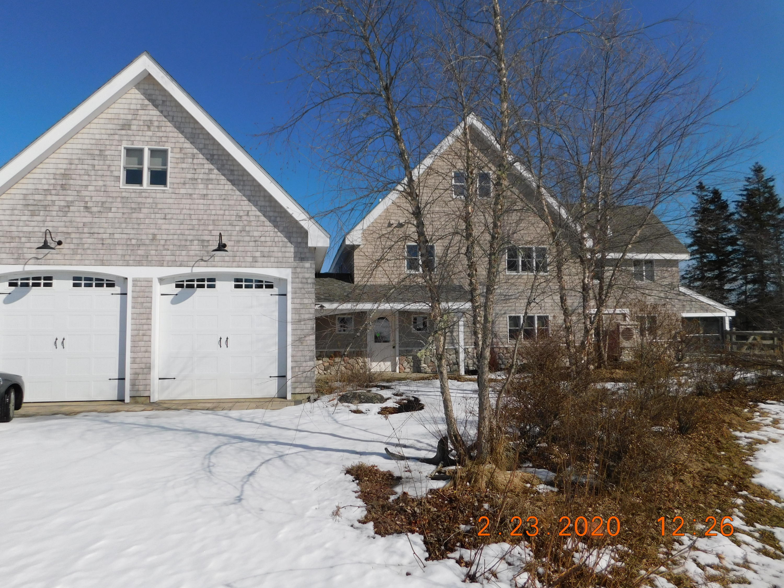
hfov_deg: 73.9
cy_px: 294
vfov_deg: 58.9
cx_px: 392
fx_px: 521
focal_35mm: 23
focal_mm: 4
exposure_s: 1/1000
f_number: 6
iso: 125
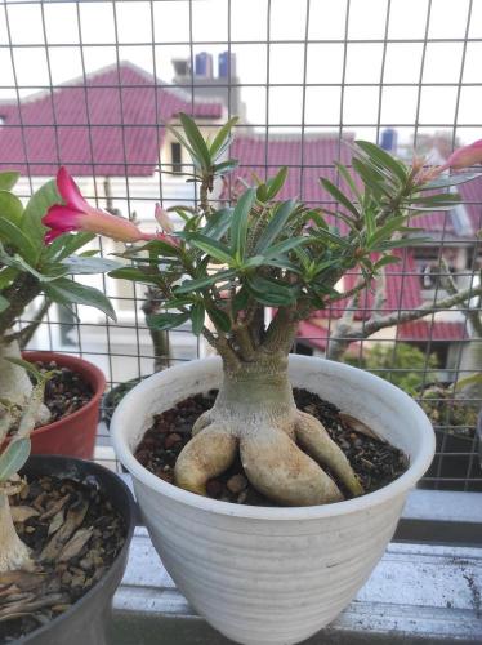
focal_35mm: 25
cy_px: 322
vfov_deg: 69.4
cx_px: 241
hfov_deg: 54.8
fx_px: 465
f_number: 1.89
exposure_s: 1/100
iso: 109
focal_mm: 5.43
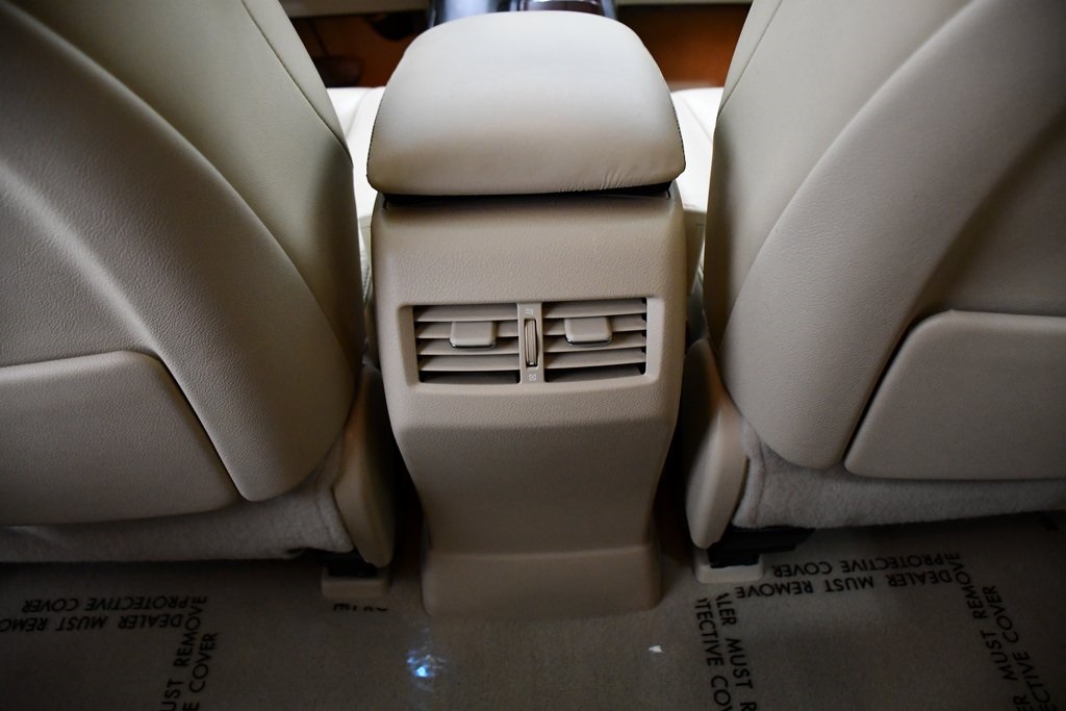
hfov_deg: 67.4
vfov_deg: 47.9
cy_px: 356
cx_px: 533
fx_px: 800
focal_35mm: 27
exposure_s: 1/80
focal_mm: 18
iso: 3200
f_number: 3.5
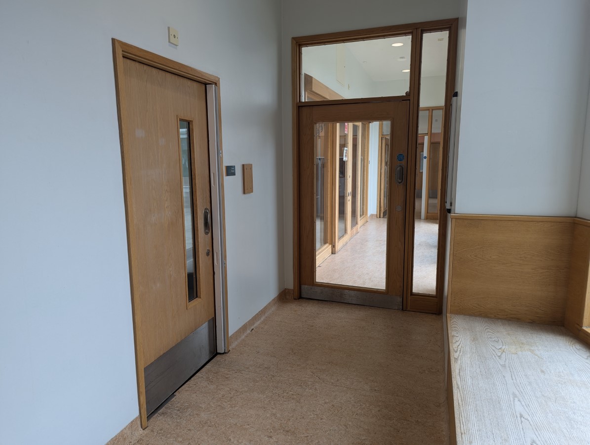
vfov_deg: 56.9
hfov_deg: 71.5
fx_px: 410
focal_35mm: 24
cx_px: 295
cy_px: 222
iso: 37
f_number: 1.85
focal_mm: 6.81
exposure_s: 1/25
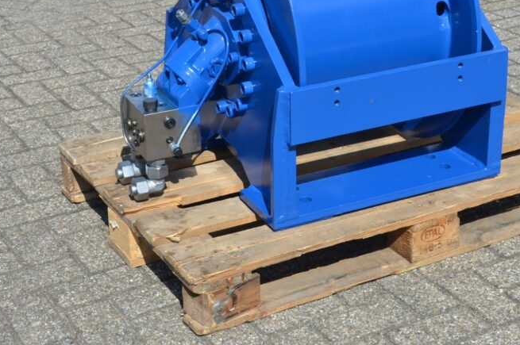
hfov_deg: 27.0
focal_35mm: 75
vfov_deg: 18.0
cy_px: 95
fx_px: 1082
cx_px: 293
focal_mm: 32
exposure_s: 1/250
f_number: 8
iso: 125
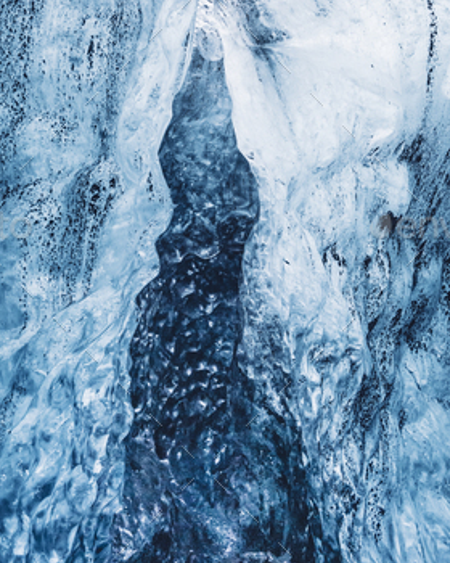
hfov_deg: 39.1
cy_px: 215
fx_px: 633
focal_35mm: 38
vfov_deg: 47.5
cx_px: 196
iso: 500
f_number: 4
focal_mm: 16
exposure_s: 1/200
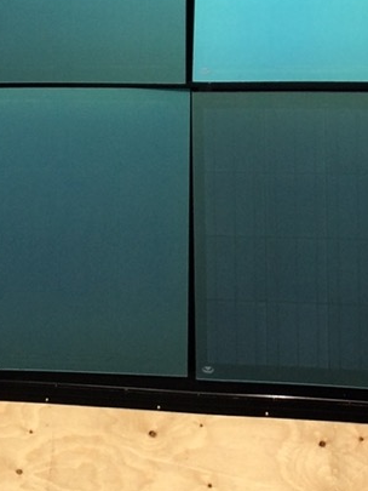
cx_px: 336
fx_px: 1573
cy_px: -40
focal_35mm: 111
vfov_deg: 17.2
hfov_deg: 13.2
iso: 32
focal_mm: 4.12
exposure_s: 1/2933
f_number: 2.2
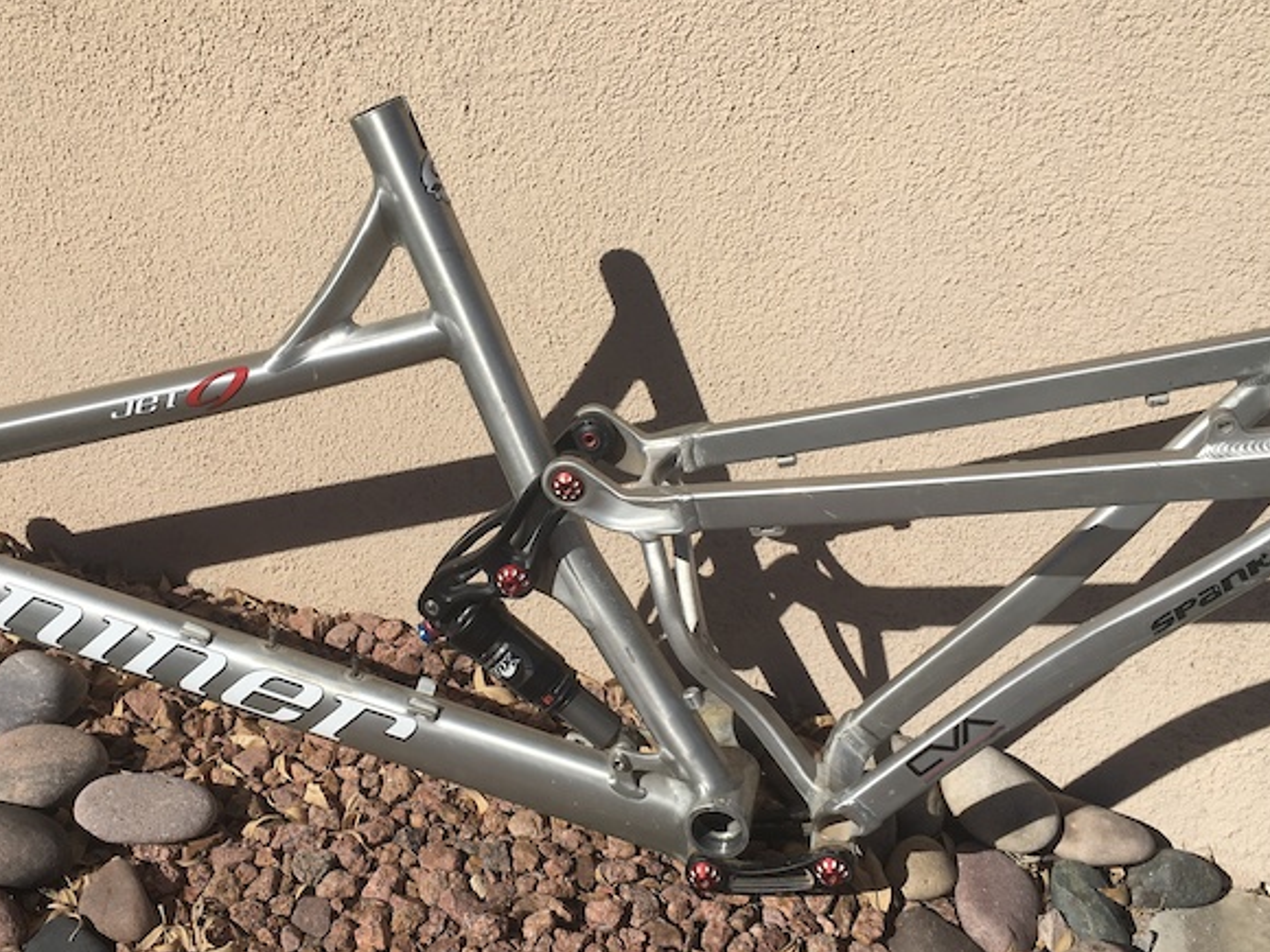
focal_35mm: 40
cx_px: 534
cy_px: 508
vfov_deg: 35.9
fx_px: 1468
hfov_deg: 46.6
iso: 25
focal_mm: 4.15
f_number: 2.2
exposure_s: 1/2849
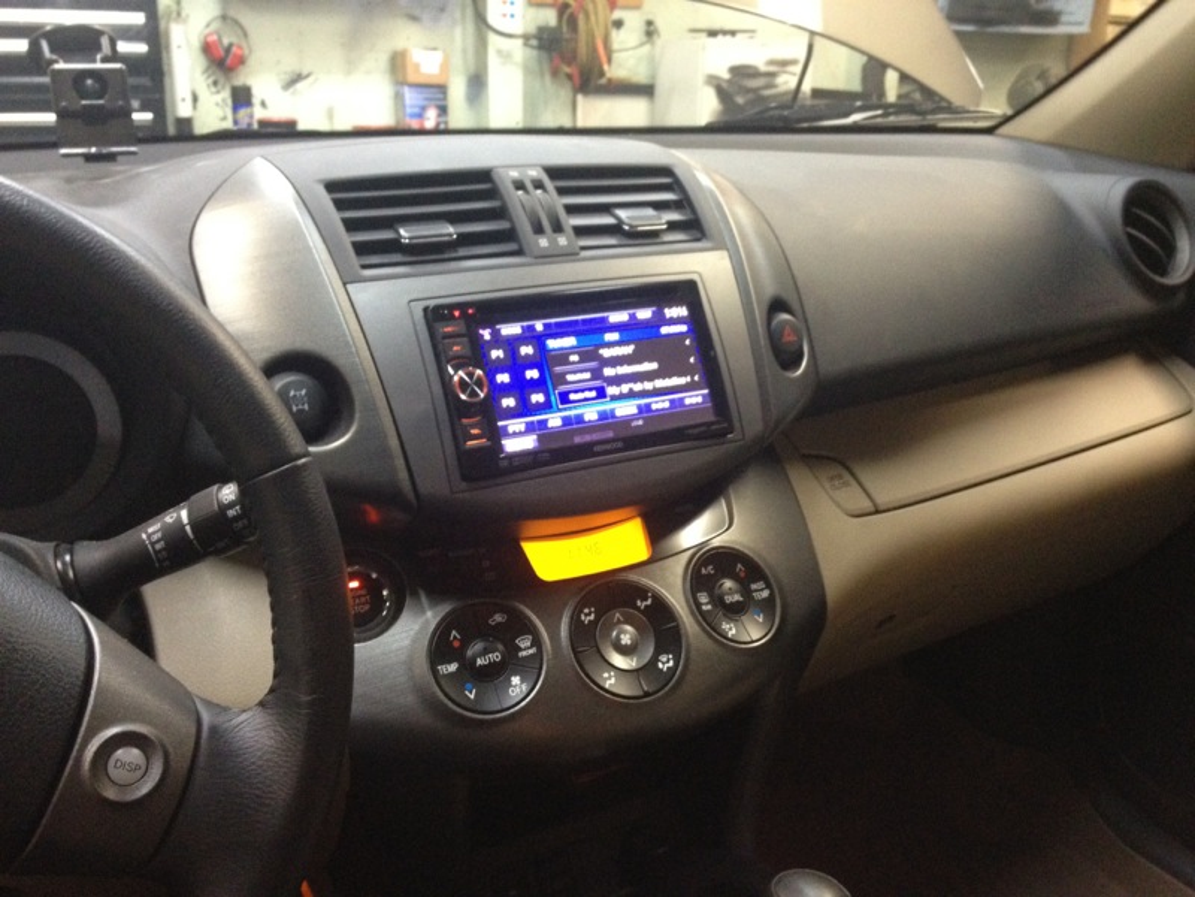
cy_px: 448
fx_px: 1208
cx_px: 598
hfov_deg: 52.6
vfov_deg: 40.7
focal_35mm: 35
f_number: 2.4
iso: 400
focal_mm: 4.28
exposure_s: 1/15
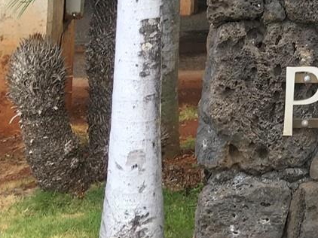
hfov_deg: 16.0
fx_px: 1010
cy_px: -179
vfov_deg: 12.4
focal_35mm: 110
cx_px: 511
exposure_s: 1/187
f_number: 2.2
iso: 25
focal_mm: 4.15
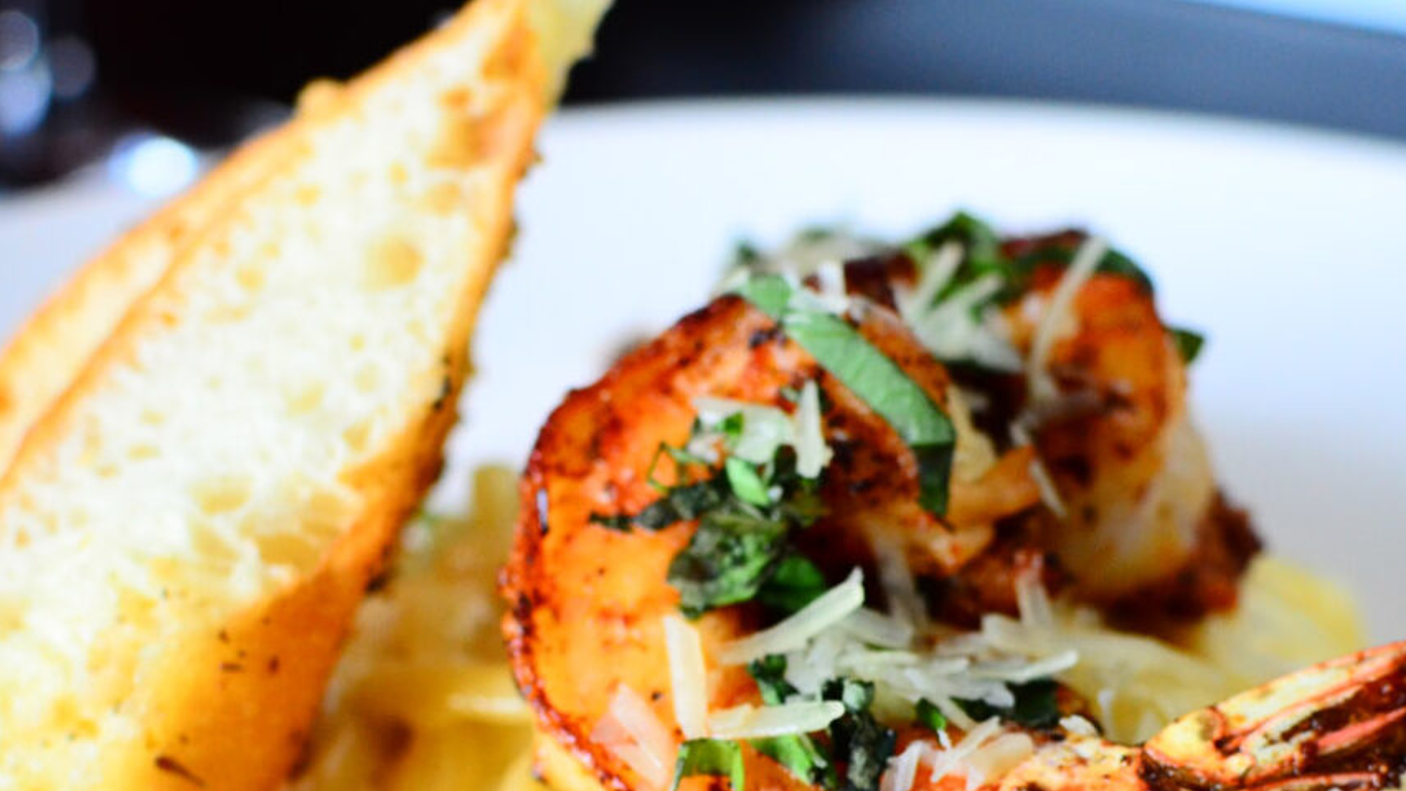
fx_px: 3688
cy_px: 801
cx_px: 777
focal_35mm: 99
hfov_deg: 21.6
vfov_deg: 12.1
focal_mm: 35
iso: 1000
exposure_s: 1/200
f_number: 5
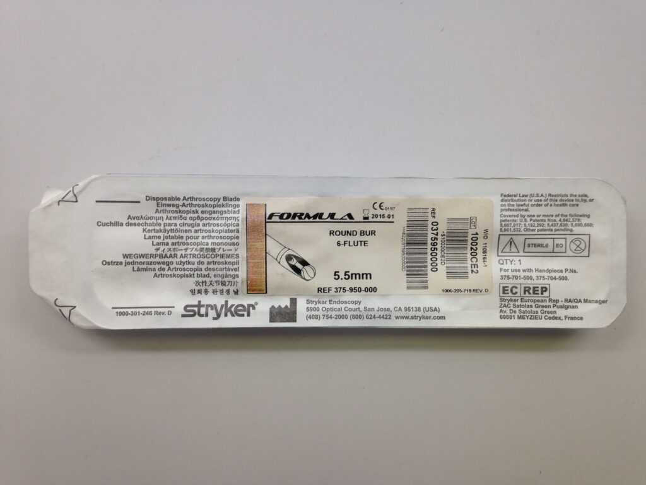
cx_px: 323
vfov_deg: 42.9
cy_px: 242
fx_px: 616
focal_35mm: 33
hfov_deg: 55.4
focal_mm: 4.12
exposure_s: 1/60
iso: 50
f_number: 2.4
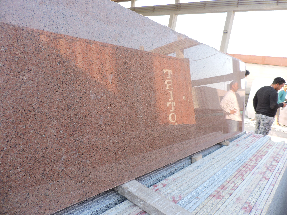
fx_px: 199
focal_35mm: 24
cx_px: 144
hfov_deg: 71.6
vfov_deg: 56.8
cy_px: 108
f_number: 3
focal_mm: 4.3
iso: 100
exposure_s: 1/80
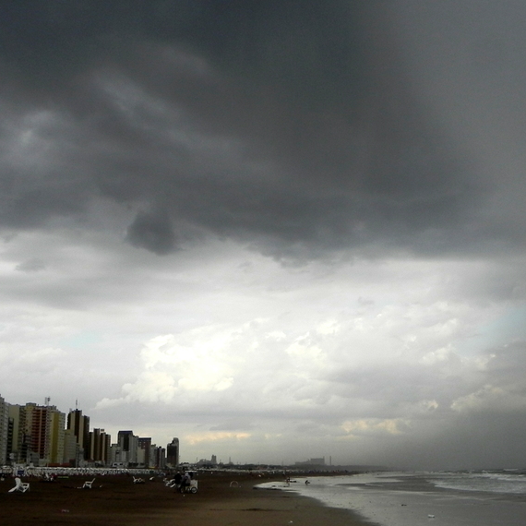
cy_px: 335
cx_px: 322
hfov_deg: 37.4
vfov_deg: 37.3
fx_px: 774
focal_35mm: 45
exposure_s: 1/255
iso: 160
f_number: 5.6
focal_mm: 5.2
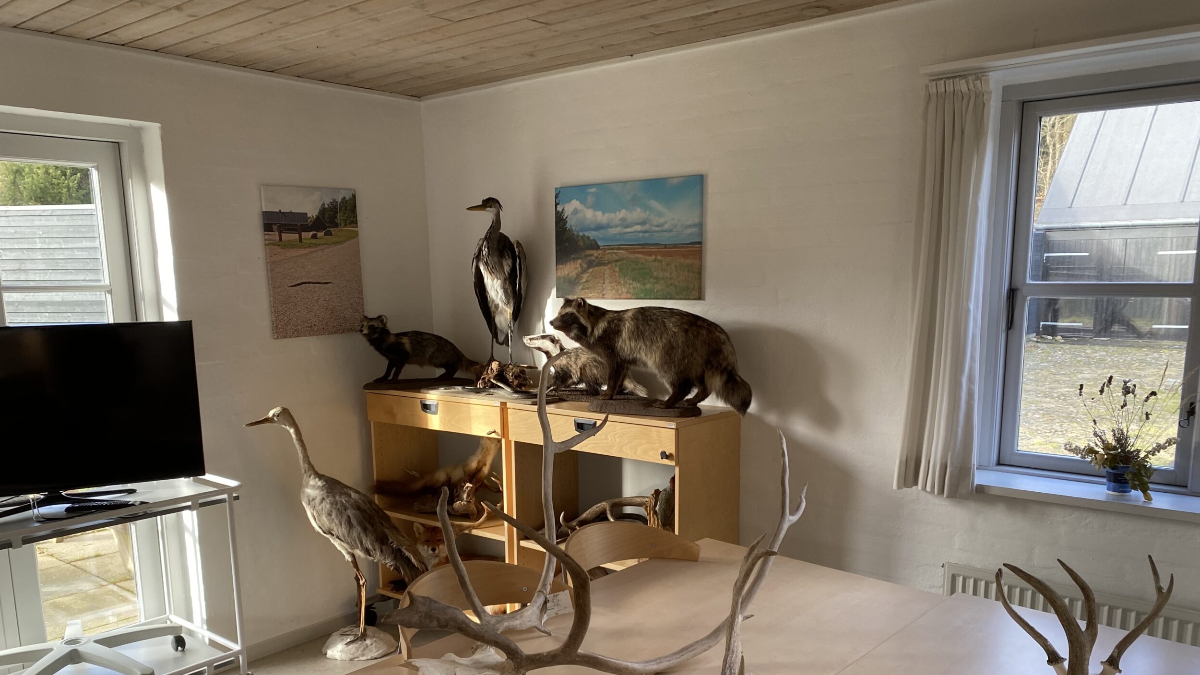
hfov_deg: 66.1
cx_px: 604
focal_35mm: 29
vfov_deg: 39.8
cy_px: 443
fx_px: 923
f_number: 1.8
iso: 100
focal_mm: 4.25
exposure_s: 1/121
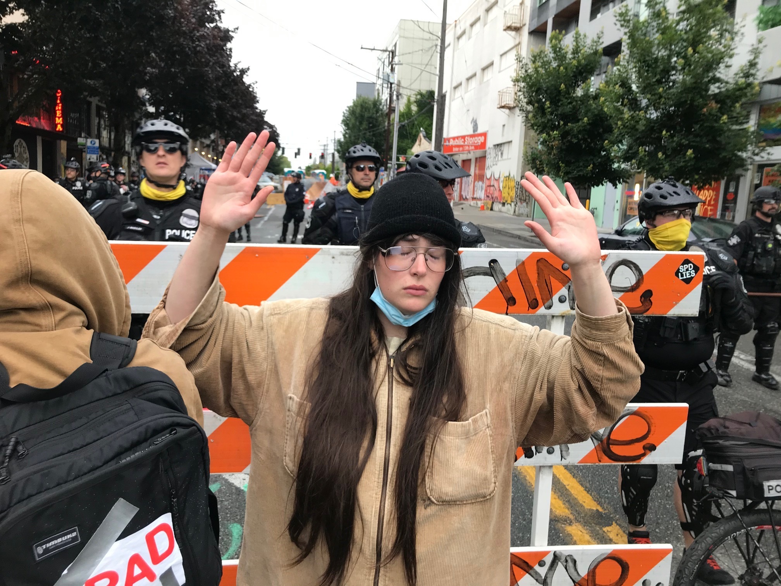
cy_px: 293
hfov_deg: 63.4
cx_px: 390
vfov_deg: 49.7
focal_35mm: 28
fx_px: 632
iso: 25
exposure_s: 1/40
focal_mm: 3.99
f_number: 1.8
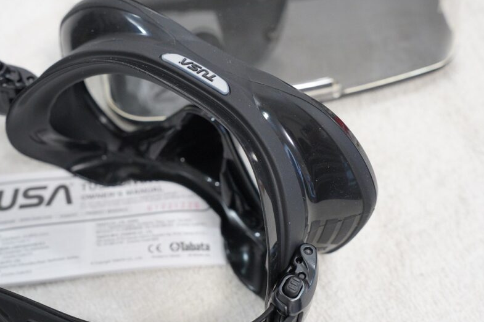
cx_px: 212
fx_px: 806
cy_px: 135
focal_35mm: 60
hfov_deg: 33.4
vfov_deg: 22.6
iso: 2500
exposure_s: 1/125
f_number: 5
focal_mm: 46
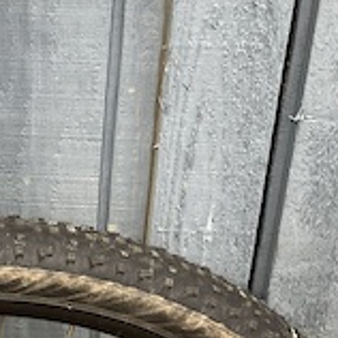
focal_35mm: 125
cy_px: 218
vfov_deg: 13.9
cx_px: -17
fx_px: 1381
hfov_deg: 13.7
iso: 25
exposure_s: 1/130
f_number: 1.8
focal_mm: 3.99
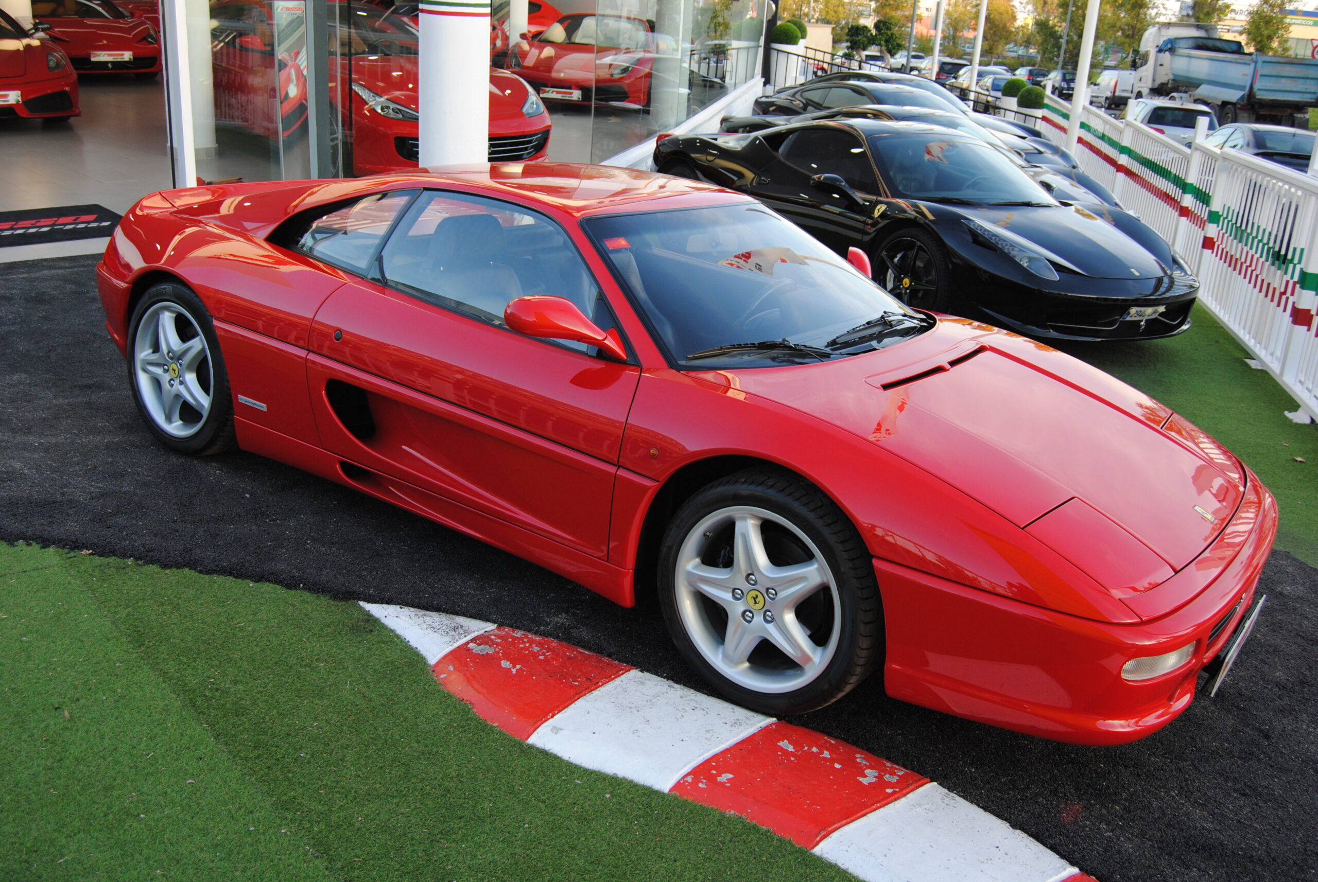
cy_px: 441
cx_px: 659
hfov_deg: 57.2
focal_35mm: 33
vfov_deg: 40.1
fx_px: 1210
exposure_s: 1/100
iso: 200
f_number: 5
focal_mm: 22
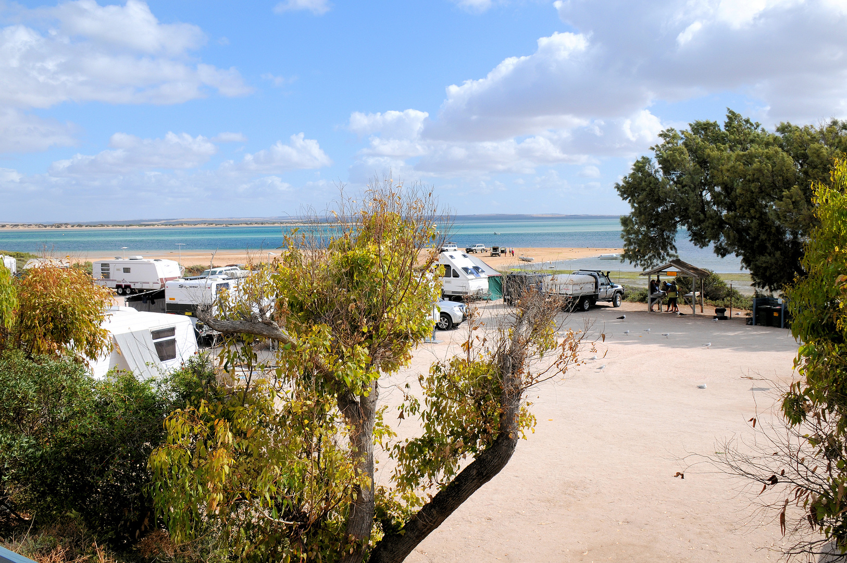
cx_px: 424
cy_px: 282
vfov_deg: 39.9
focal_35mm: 33
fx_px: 775
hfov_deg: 57.3
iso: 200
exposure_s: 1/400
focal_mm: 22
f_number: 10
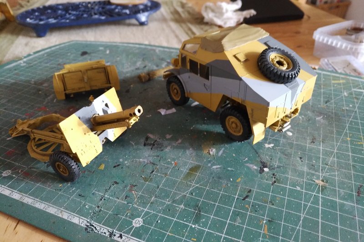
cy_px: 121
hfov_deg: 71.5
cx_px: 182
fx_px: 253
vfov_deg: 51.3
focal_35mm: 25
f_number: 2
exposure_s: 1/20
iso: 811
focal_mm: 4.52
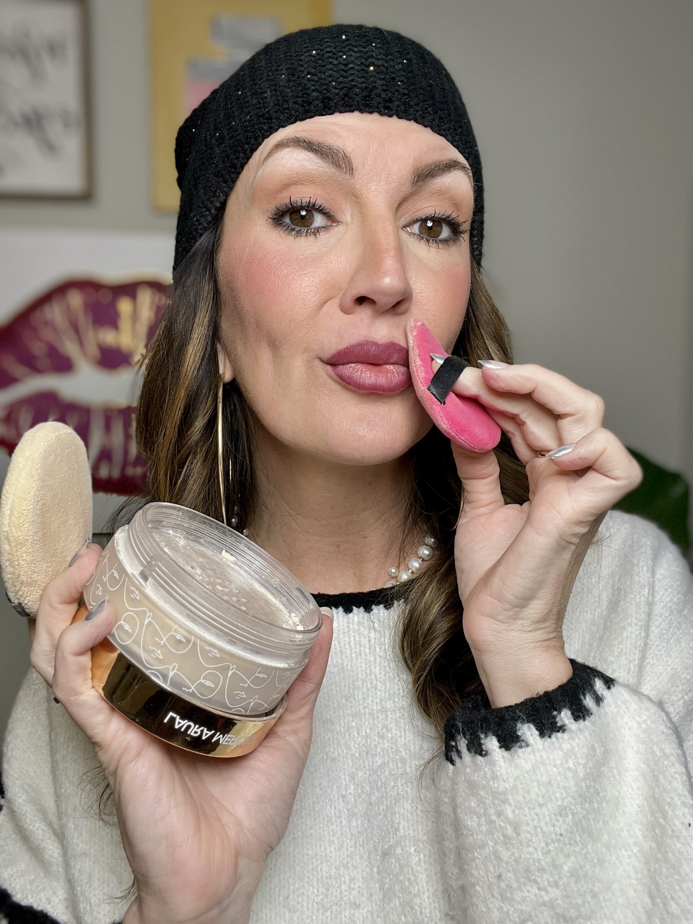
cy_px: 462
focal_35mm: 30
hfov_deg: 46.8
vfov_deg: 60.0
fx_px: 801
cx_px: 346
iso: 80
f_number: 2.2
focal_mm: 2.71
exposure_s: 1/60
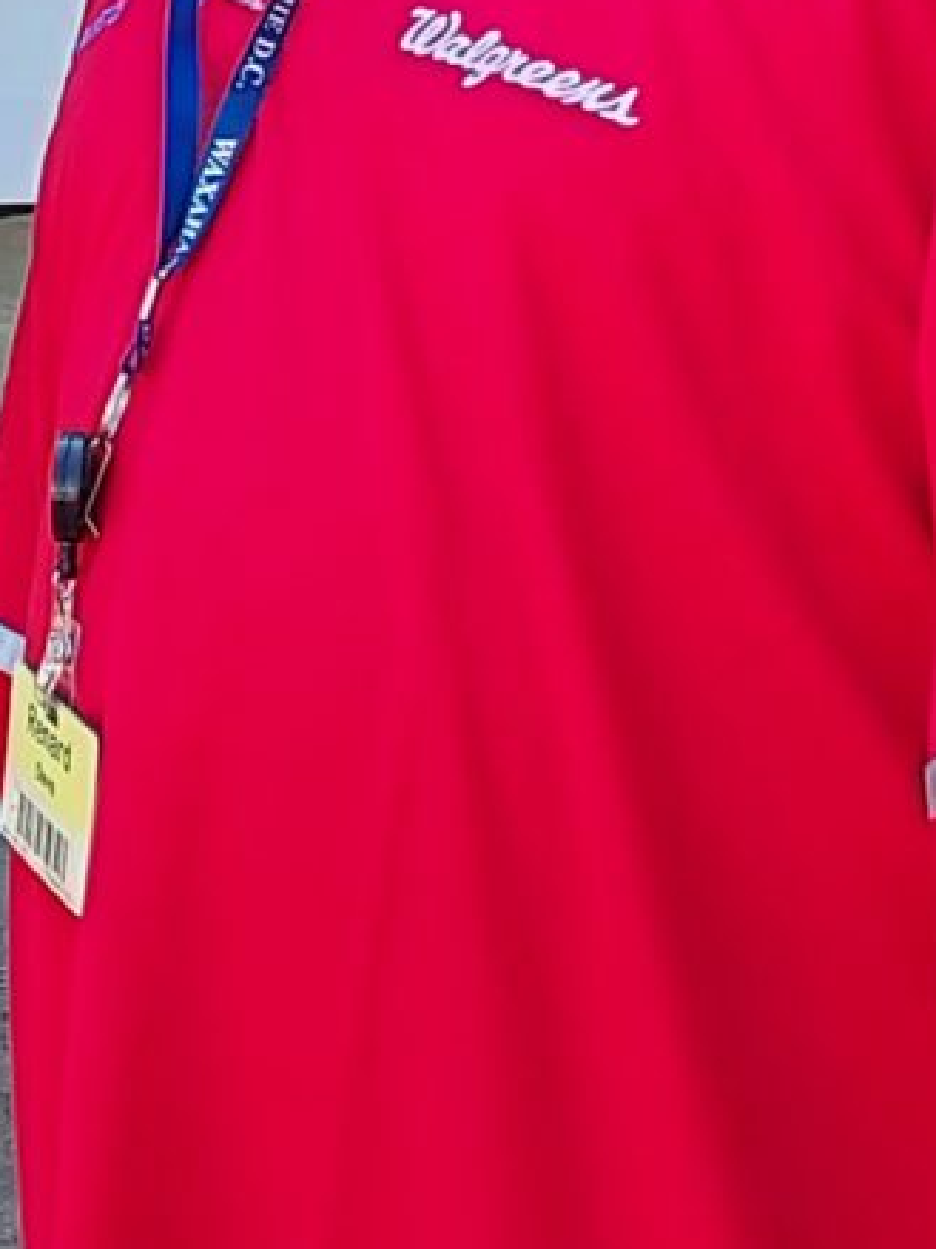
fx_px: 5050
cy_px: -37
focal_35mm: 140
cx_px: -302
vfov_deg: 13.9
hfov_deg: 10.4
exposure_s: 1/120
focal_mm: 4.6
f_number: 1.8
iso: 40
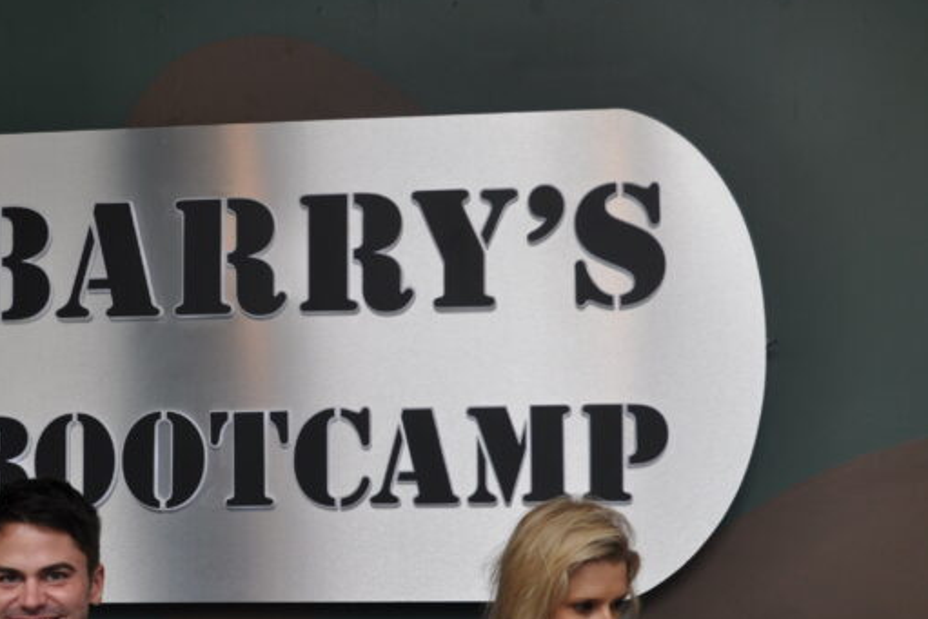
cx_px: 285
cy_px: 519
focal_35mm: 72
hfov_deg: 27.8
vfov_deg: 18.7
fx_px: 1856
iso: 200
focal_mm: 24
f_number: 5.6
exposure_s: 1/125
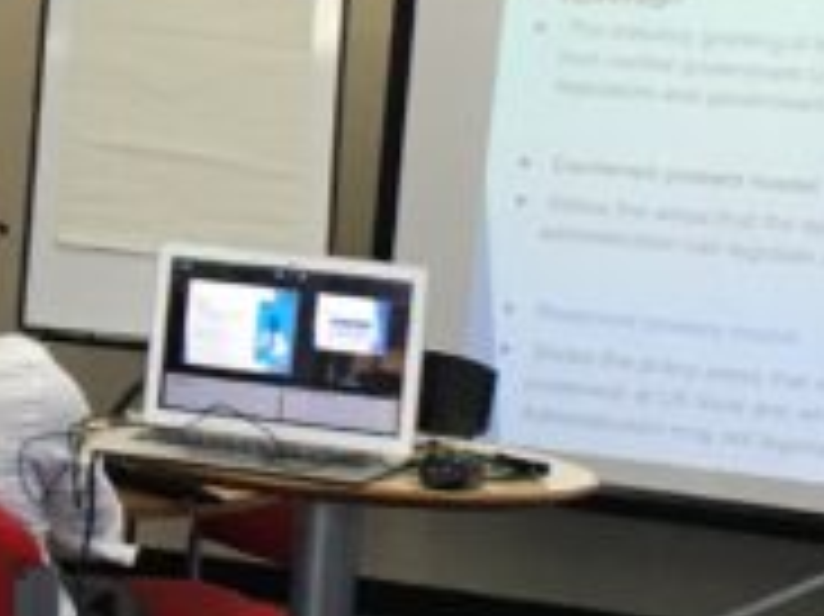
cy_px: 4
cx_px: -302
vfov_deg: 9.1
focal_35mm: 162
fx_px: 3854
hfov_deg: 11.8
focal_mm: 4.15
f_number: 2.2
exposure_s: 1/33
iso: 40
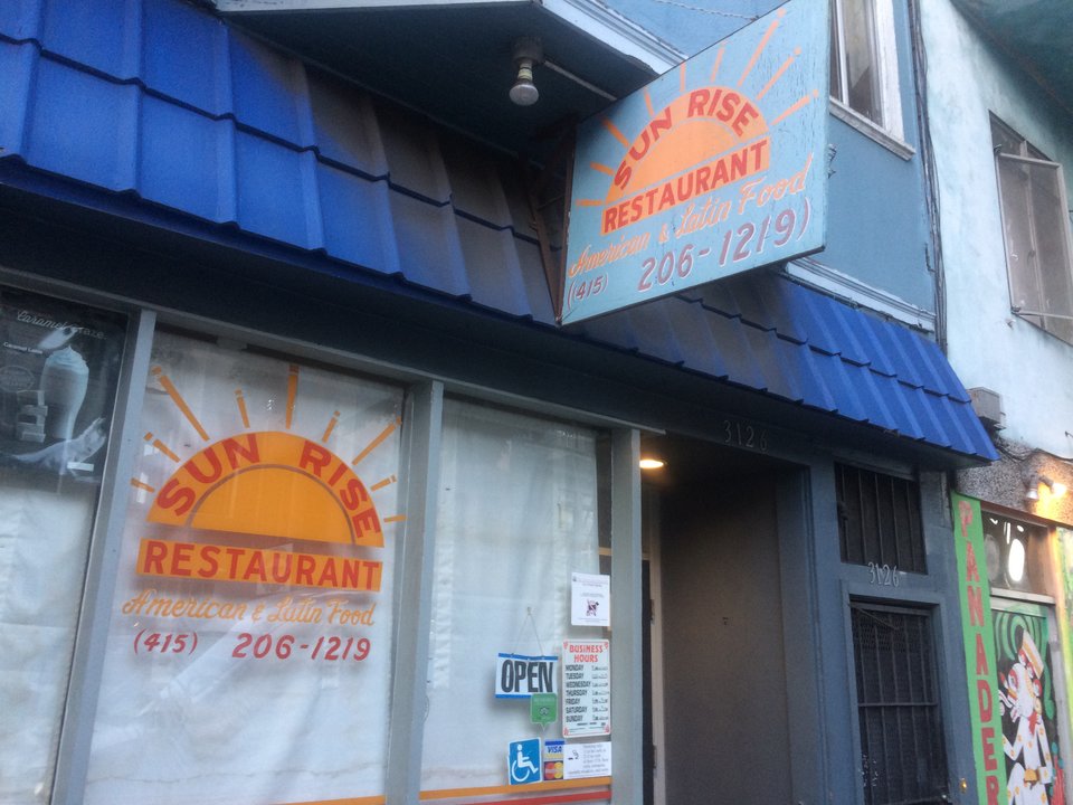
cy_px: 402
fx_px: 899
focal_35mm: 29
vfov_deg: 48.2
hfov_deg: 61.7
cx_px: 536
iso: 100
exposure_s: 1/30
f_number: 2.2
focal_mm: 4.15
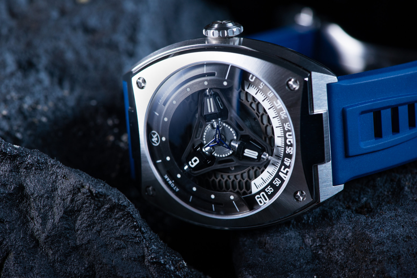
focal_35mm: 105
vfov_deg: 13.1
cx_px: 208
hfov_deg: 19.4
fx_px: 1217
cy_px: 139
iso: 500
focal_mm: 105
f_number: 13
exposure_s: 1/40
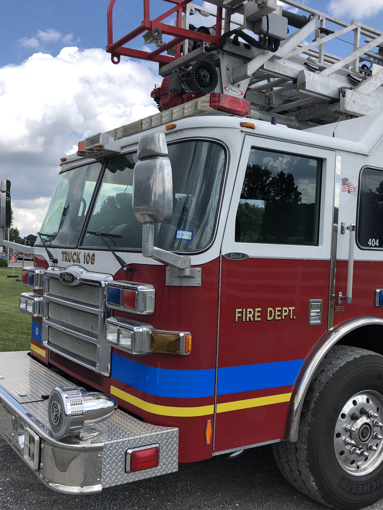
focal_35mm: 36
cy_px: 261
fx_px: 531
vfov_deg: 51.3
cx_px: 173
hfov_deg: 39.6
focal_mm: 4
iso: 20
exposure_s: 1/1372
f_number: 1.8
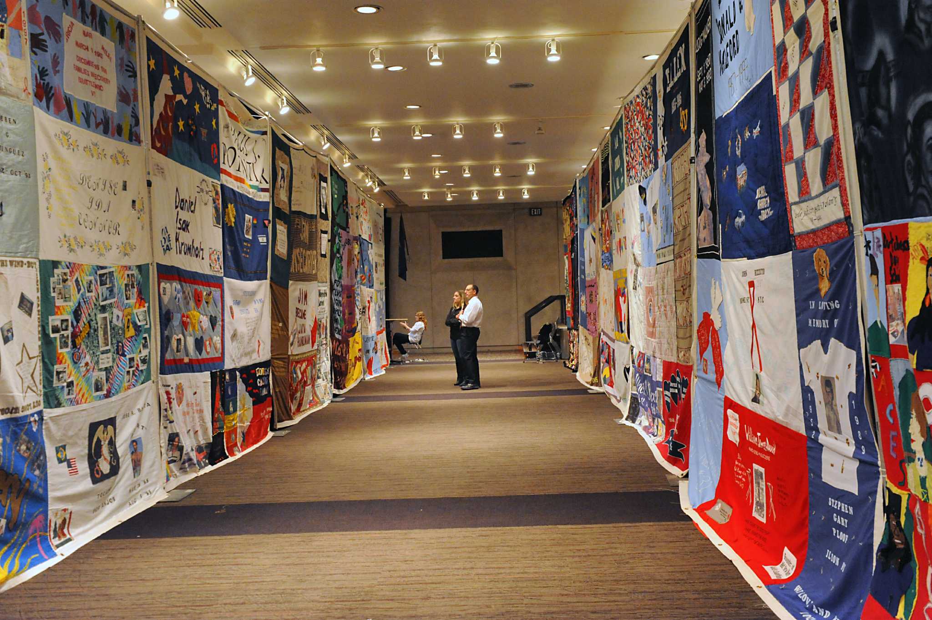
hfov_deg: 50.7
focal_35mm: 38
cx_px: 466
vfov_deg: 35.0
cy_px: 310
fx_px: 983
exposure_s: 1/40
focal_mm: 38
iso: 6400
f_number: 8
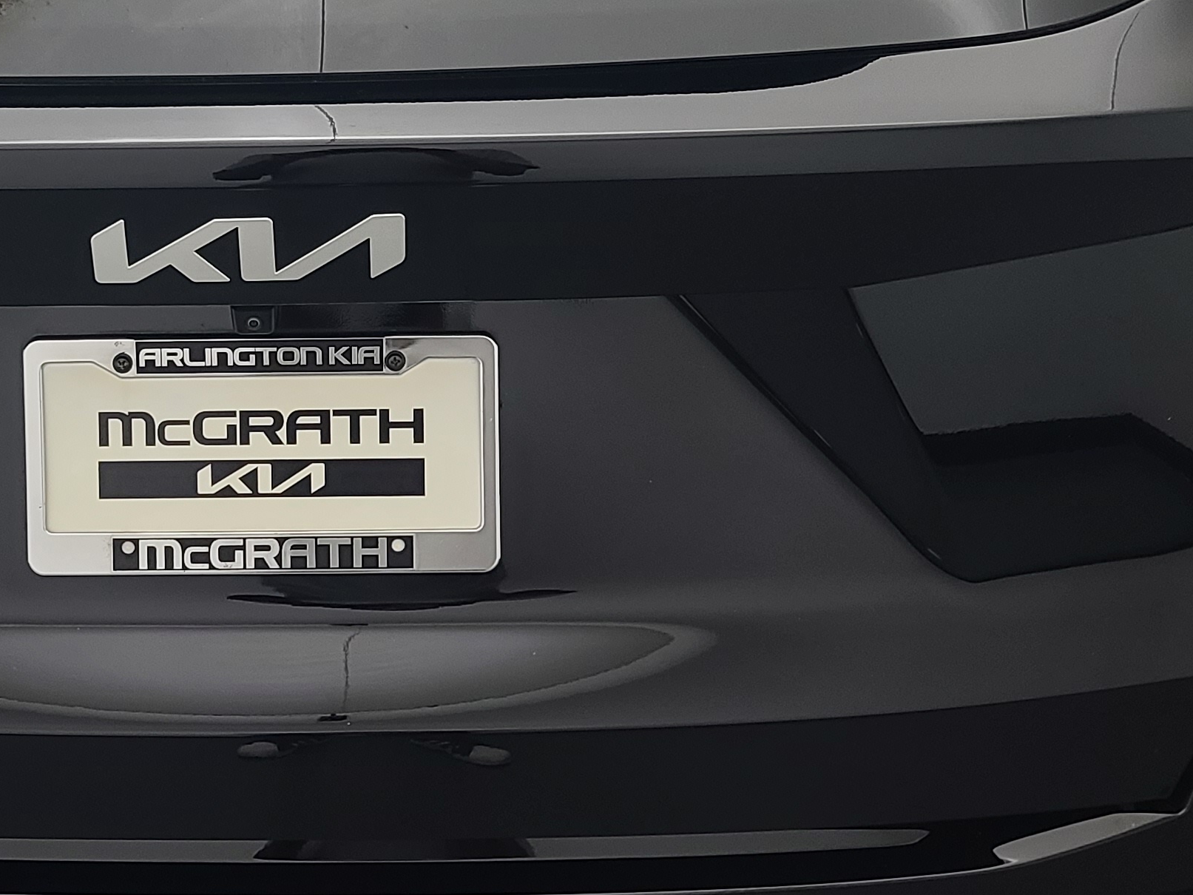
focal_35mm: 62
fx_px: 2137
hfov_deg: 30.6
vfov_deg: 23.6
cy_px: 361
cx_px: 267
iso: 200
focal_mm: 7
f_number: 1.8
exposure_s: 1/40
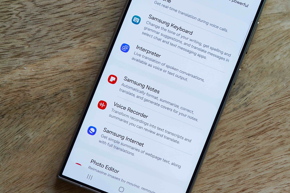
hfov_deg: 22.5
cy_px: 77
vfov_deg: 15.2
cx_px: 190
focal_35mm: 90
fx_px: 725
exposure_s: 1/60
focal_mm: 50
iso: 125
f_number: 4
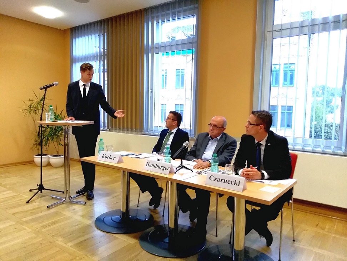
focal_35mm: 26
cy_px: 130
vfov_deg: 53.1
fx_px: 261
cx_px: 174
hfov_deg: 67.3
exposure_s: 1/33.3
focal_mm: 3.54
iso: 857
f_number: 2
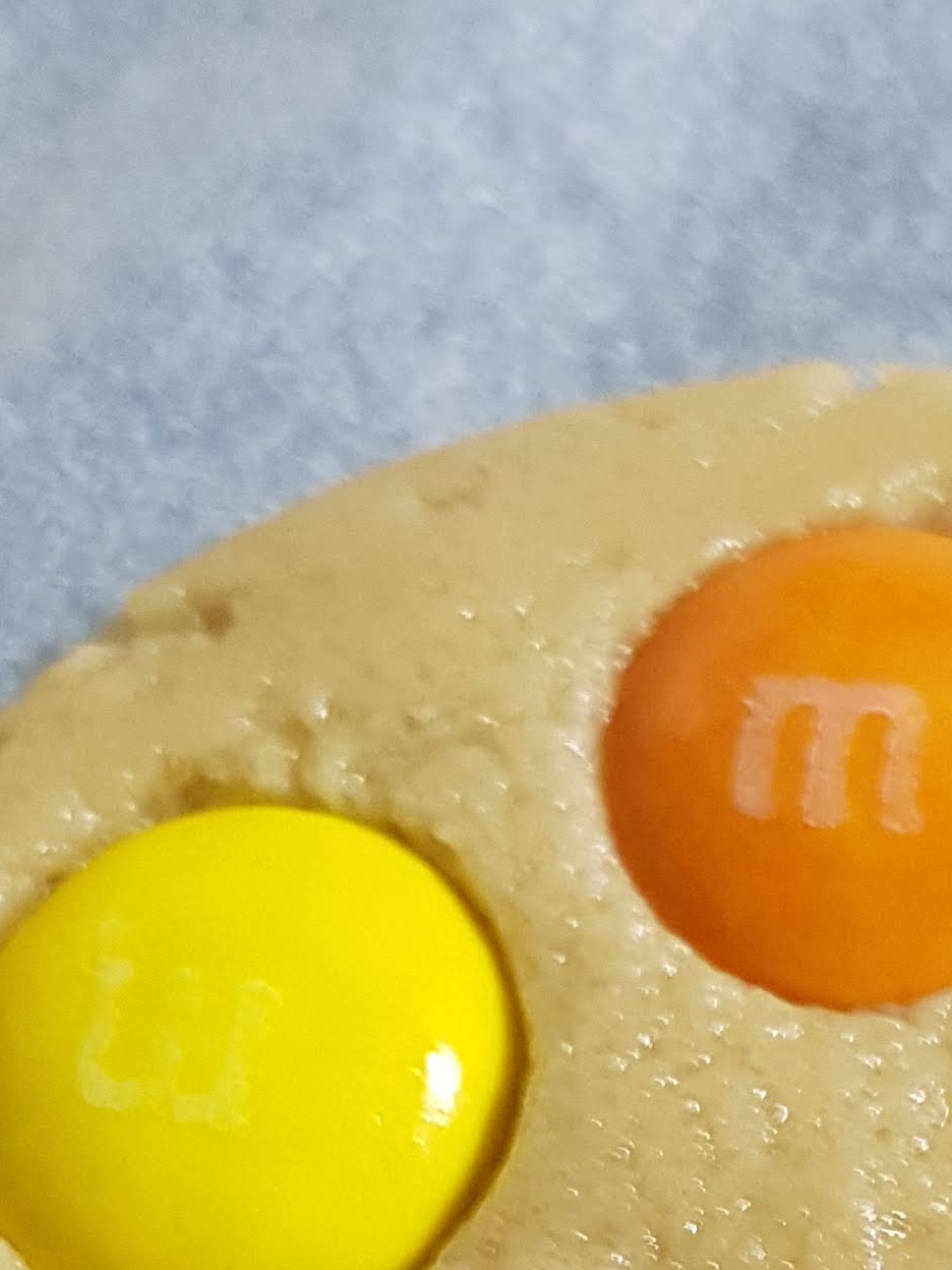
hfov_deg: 17.5
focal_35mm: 84
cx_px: 706
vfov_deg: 22.3
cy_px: 1318
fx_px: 3080
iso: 200
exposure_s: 1/14
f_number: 1.7
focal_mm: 4.2
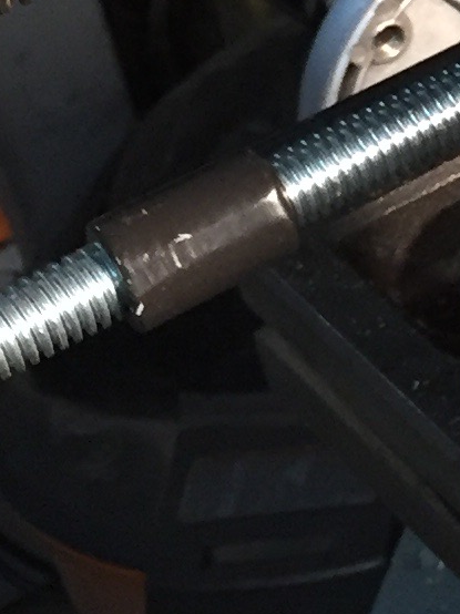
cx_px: 993
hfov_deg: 8.2
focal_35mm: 171
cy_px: -231
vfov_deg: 11.2
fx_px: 3032
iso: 125
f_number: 2.2
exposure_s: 1/30
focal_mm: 4.15
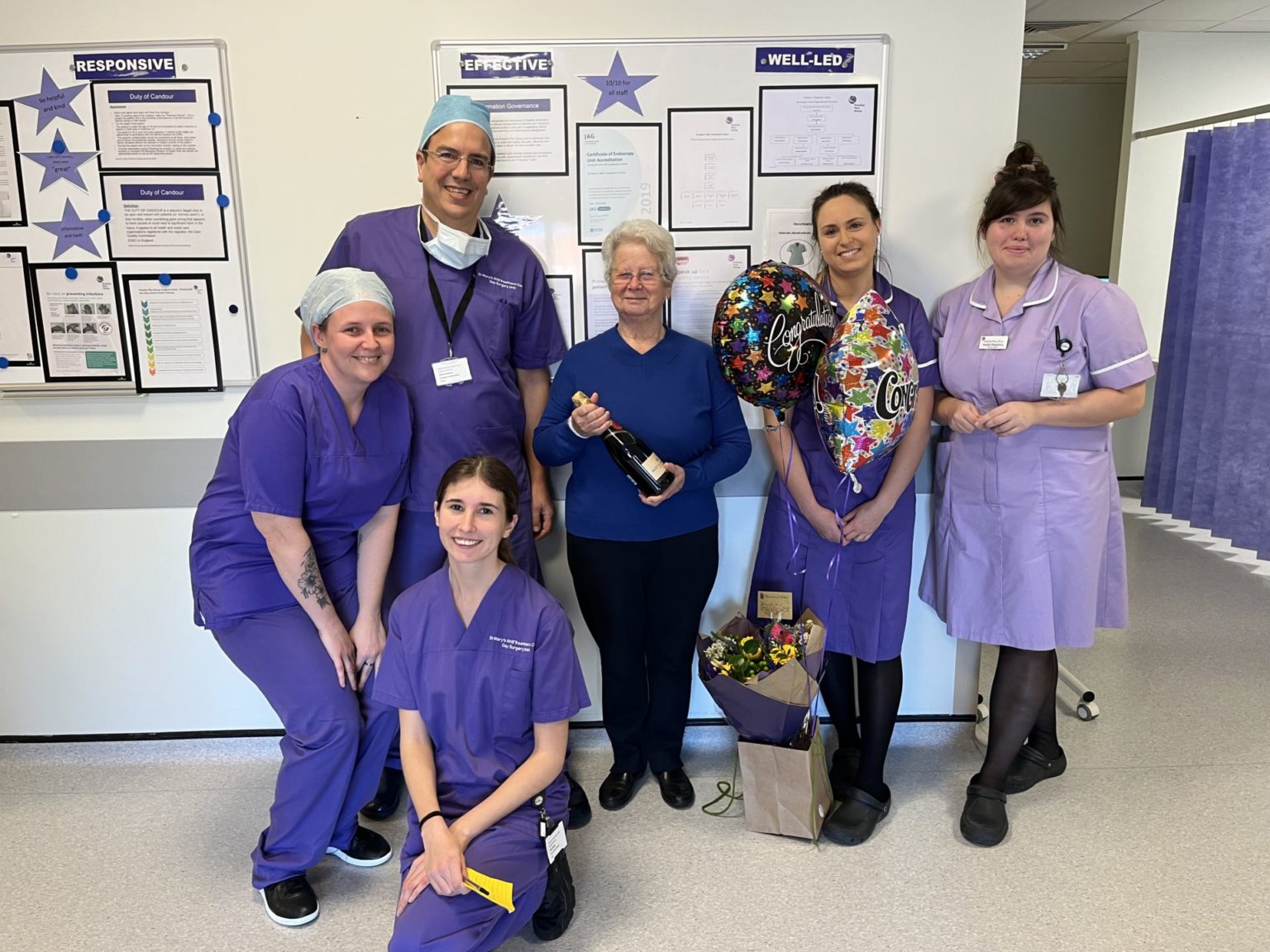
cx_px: 635
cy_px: 476
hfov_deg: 67.3
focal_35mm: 26
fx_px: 954
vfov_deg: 53.1
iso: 80
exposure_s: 1/50
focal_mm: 5.1
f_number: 1.6
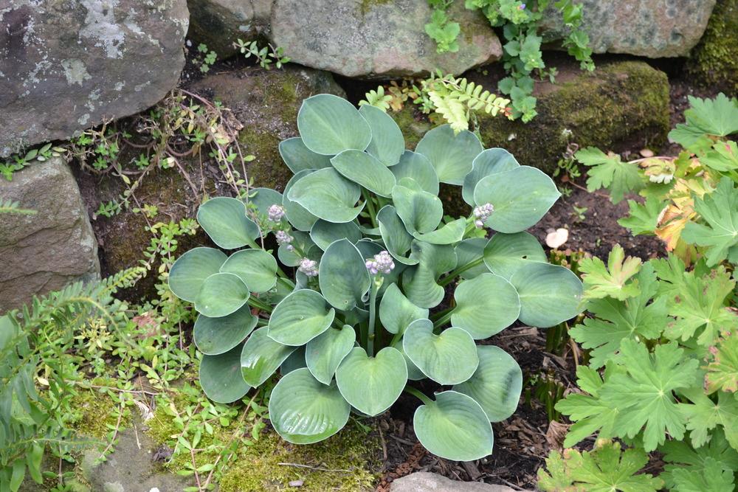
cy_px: 246
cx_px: 369
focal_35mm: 69
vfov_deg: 19.7
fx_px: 1415
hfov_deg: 29.2
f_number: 5.6
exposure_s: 1/125
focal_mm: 46
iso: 140
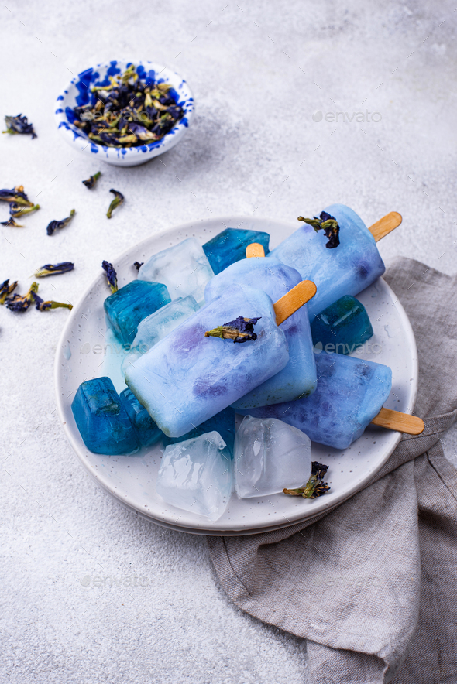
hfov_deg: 27.0
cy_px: 342
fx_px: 951
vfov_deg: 39.6
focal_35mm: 50
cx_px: 228
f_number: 9
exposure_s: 1/100
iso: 100
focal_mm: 50
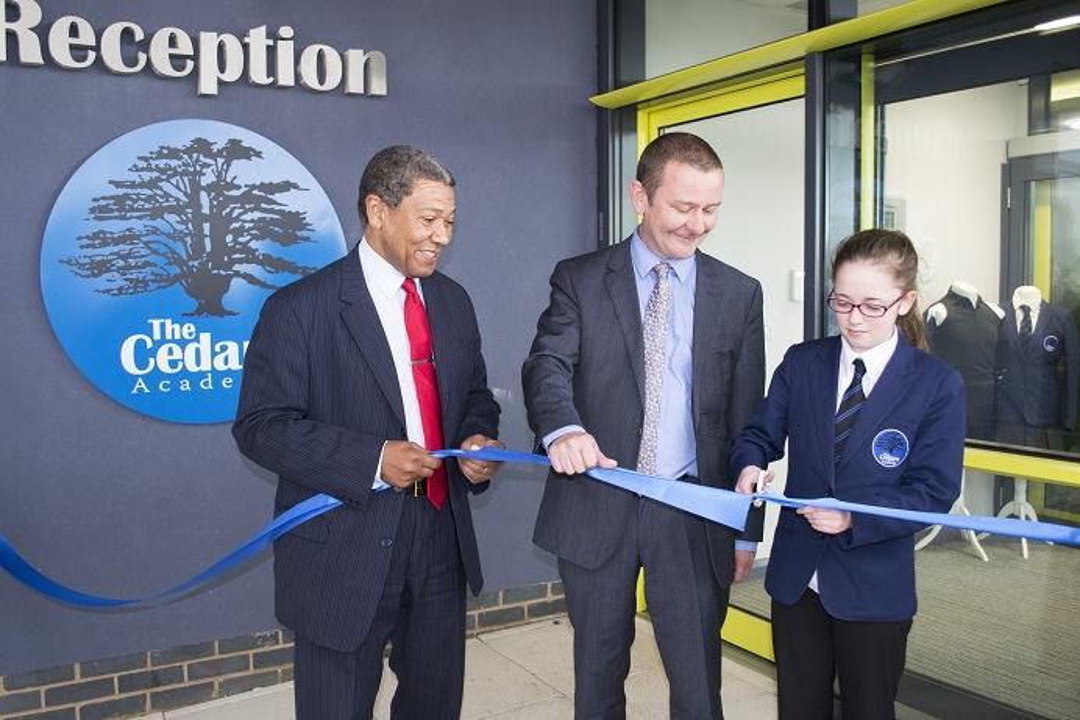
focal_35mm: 33
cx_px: 540
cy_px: 360
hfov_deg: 57.2
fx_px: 990
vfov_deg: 40.0
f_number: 3.8
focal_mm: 22
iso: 800
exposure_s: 1/30
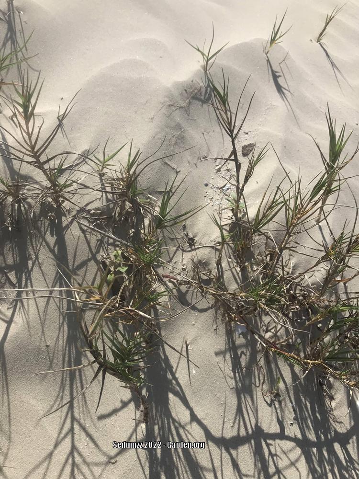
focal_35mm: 28
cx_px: 180
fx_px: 387
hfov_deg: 49.7
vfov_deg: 63.4
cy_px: 240
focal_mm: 4
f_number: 1.8
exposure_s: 1/3195
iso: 20
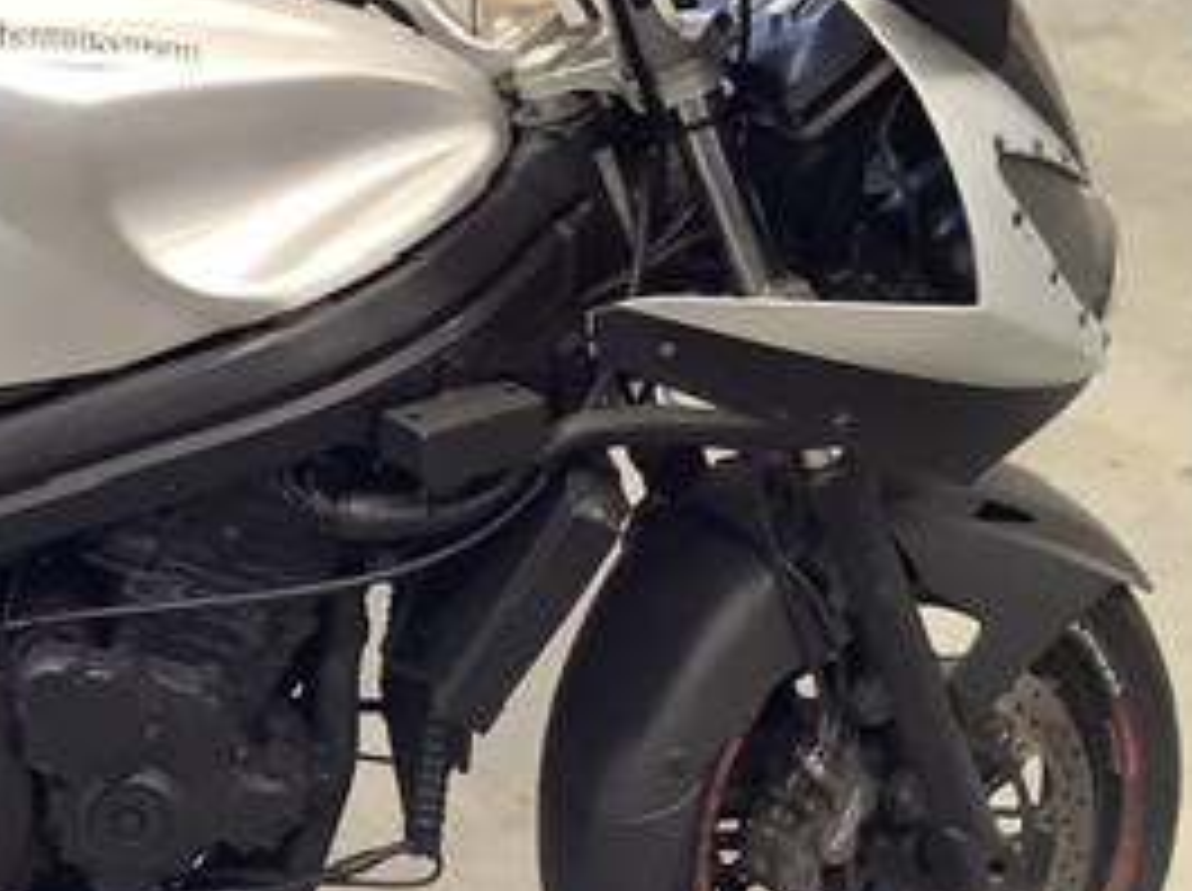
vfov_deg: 19.6
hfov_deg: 24.6
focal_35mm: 75
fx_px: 2579
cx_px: -40
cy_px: 450
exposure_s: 1/50
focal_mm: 3.3
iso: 100
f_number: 2.4
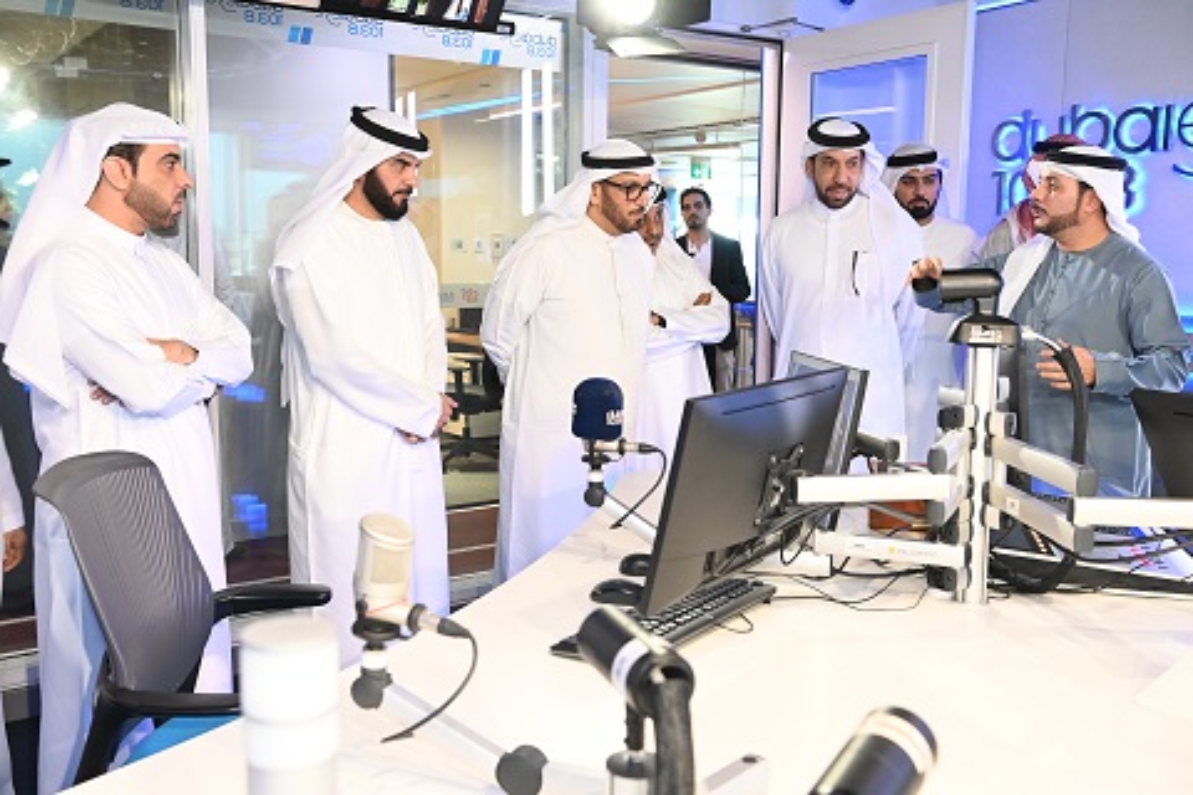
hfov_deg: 53.1
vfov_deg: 36.9
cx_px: 596
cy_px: 398
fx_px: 1193
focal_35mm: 36
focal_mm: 36
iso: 5000
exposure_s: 1/125
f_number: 5.6
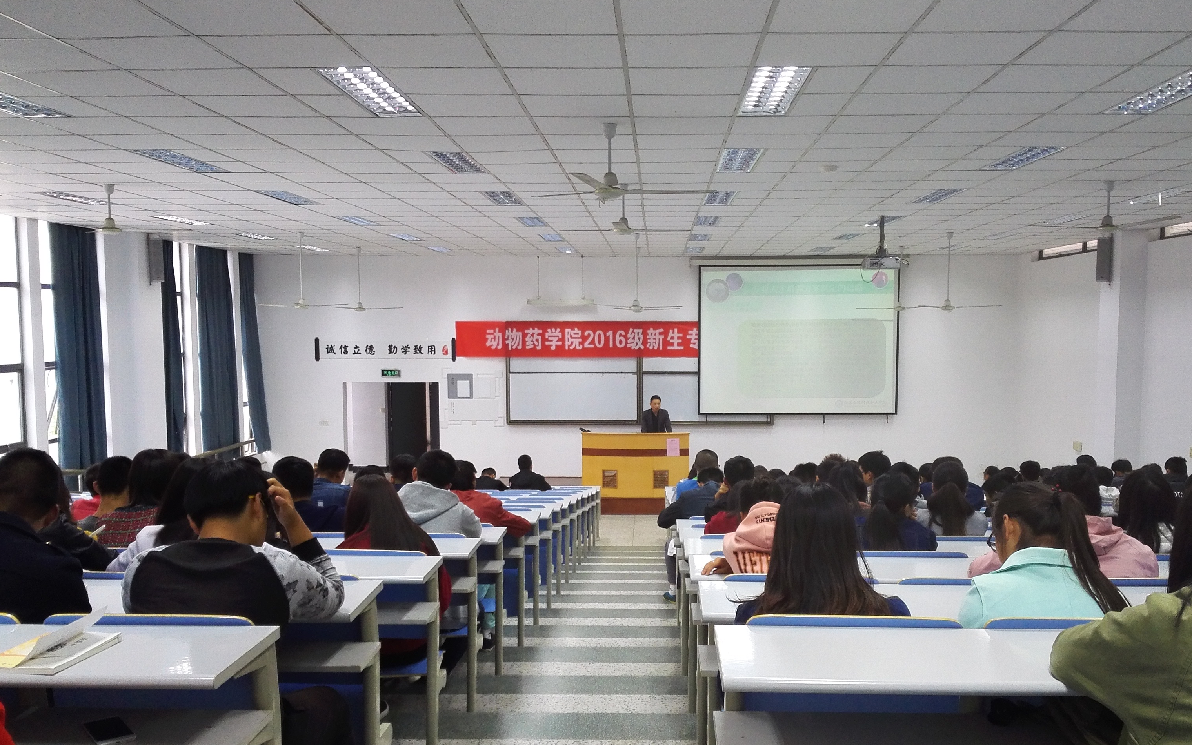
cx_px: 637
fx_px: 1072
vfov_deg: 38.3
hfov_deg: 58.1
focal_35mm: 33
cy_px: 413
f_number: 2
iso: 160
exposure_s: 1/33.3
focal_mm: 3.8
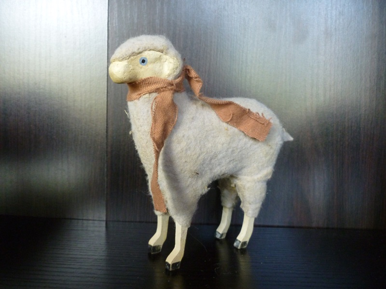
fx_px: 312
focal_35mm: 28
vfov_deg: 49.7
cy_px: 144
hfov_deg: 63.4
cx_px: 193
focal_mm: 5
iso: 400
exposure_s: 1/20
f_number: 3.3
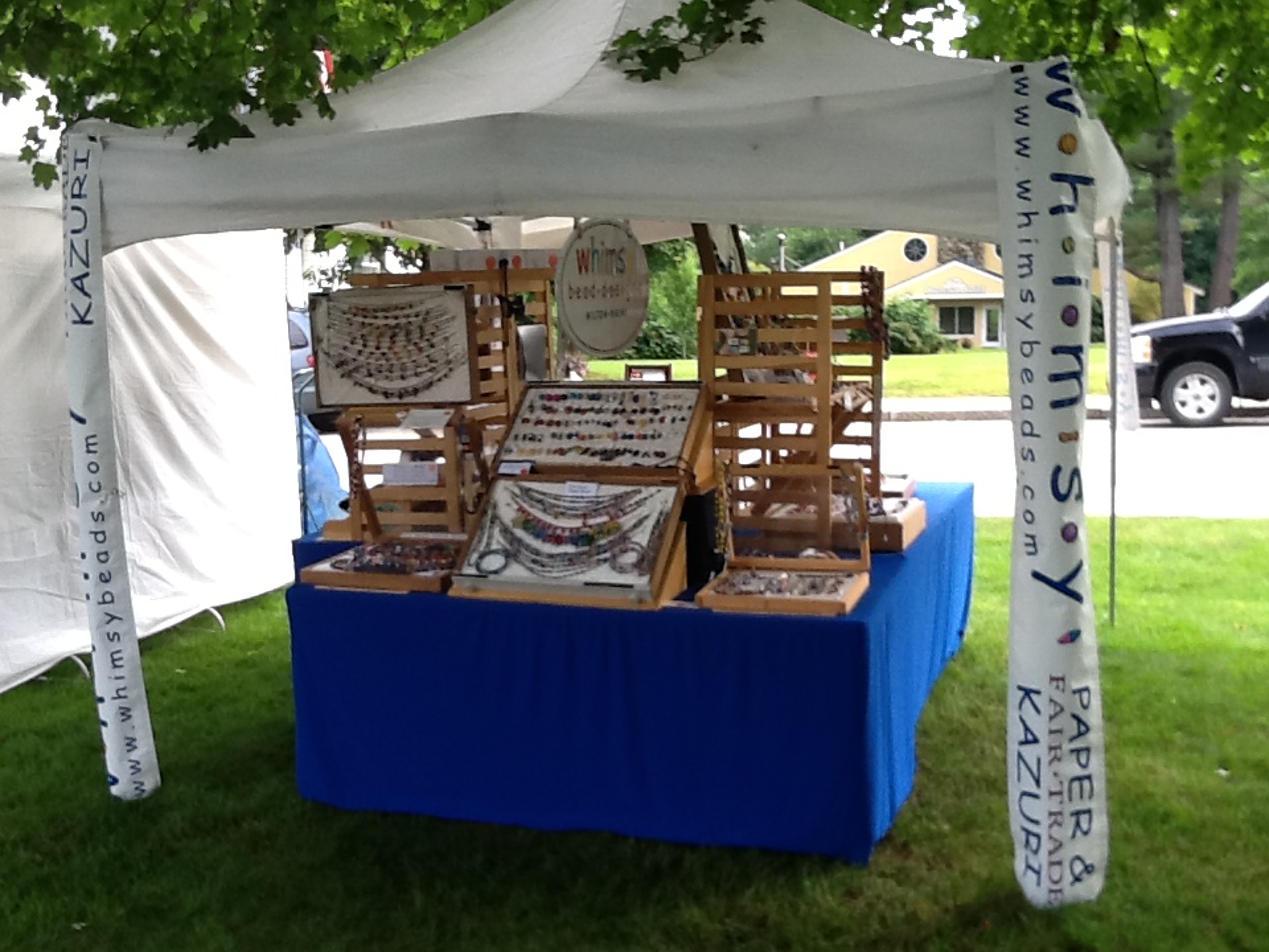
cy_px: 476
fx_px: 1173
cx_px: 634
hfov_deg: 56.8
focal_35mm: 32
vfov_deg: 44.2
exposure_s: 1/120
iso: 80
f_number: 2.4
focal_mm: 2.03
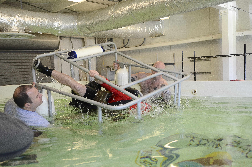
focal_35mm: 39
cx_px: 126
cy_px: 84
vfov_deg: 34.1
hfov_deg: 49.6
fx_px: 272
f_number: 2.8
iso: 640
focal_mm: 26
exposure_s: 1/320
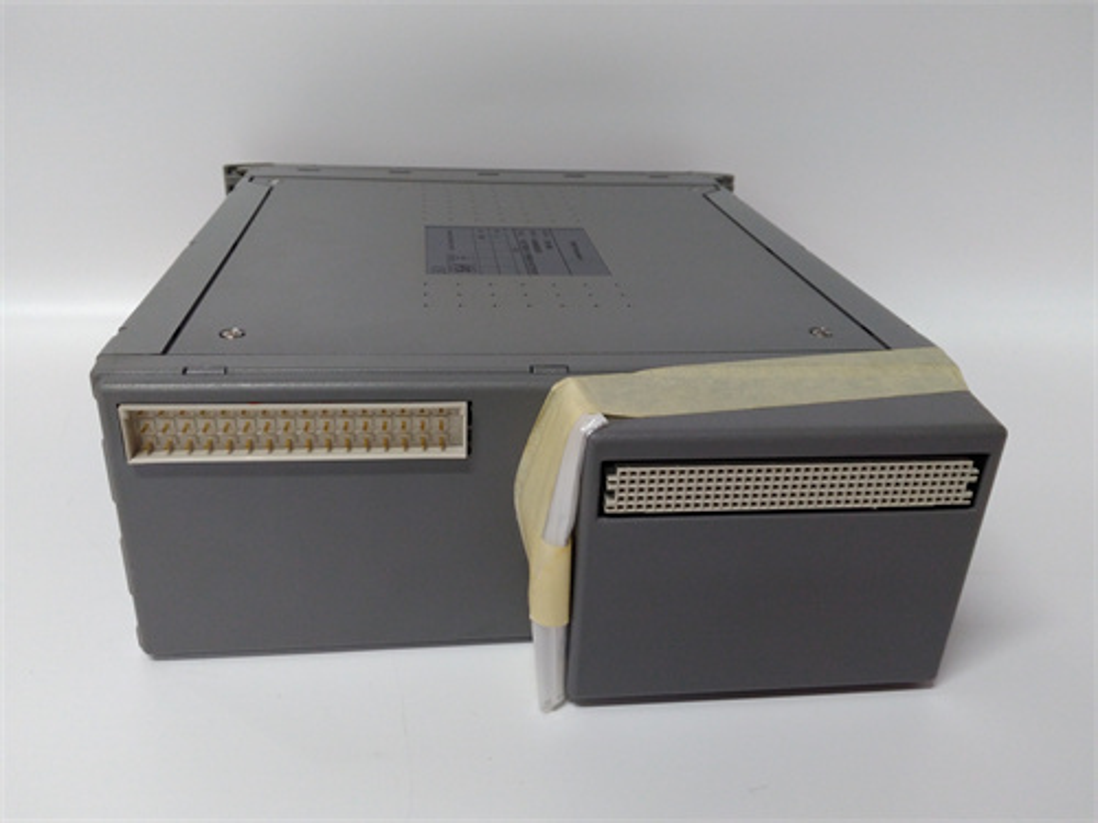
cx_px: 549
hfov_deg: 65.3
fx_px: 856
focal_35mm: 27
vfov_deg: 51.4
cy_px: 412
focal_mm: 3.79
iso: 231
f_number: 2
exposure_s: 1/33
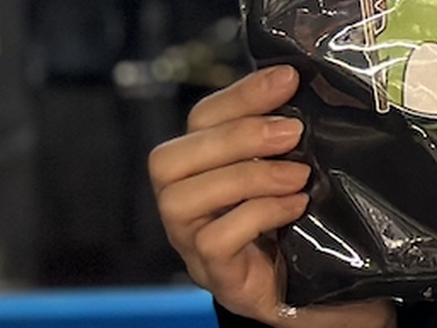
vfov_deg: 4.9
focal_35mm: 301
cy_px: -274
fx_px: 3802
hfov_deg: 6.0
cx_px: 1359
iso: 320
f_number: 1.78
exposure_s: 1/50
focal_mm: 6.86
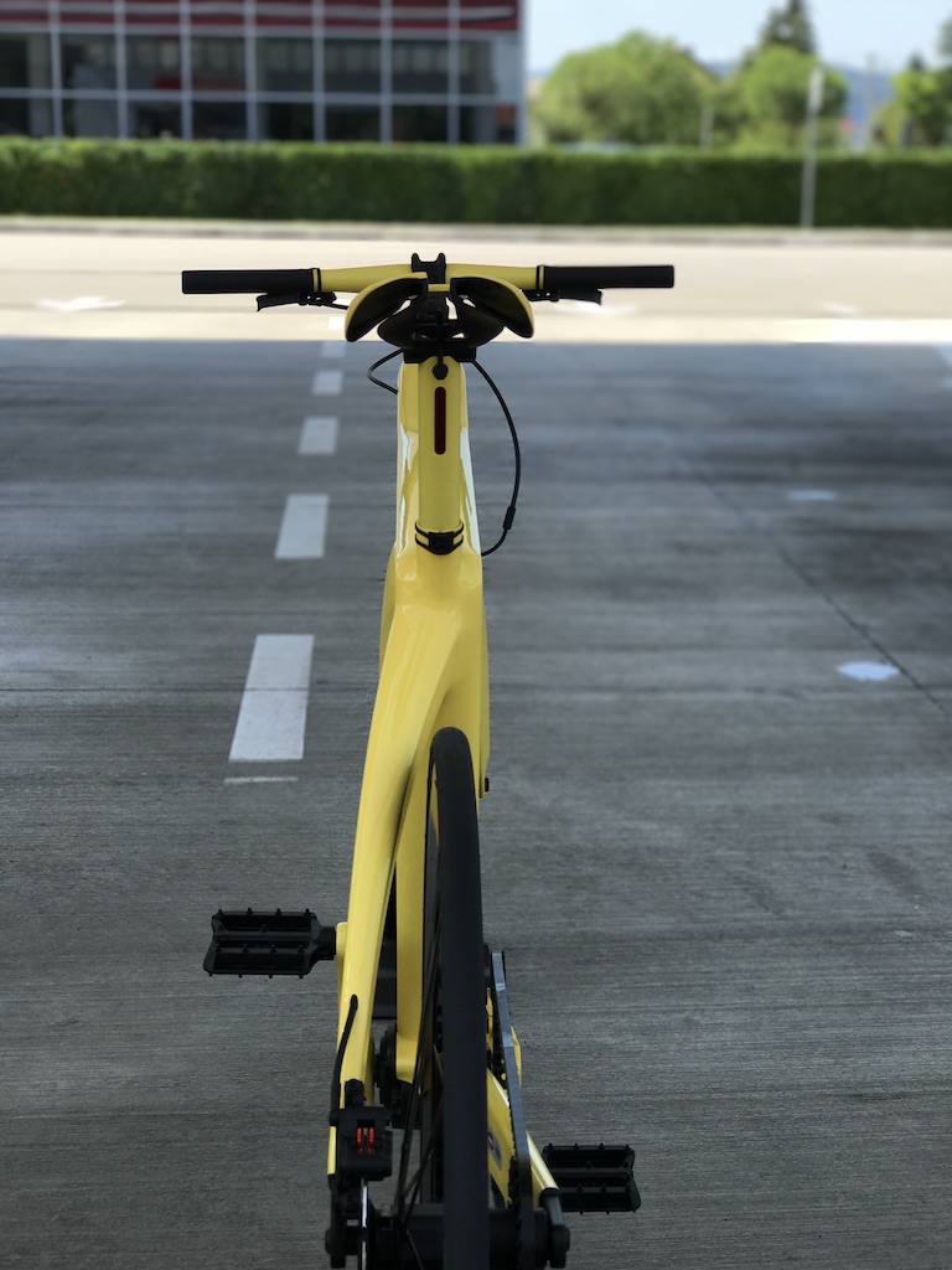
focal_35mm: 57
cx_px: 476
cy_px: 635
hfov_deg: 25.7
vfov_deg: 33.8
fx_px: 2090
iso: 20
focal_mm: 6.6
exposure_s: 1/377
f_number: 2.8
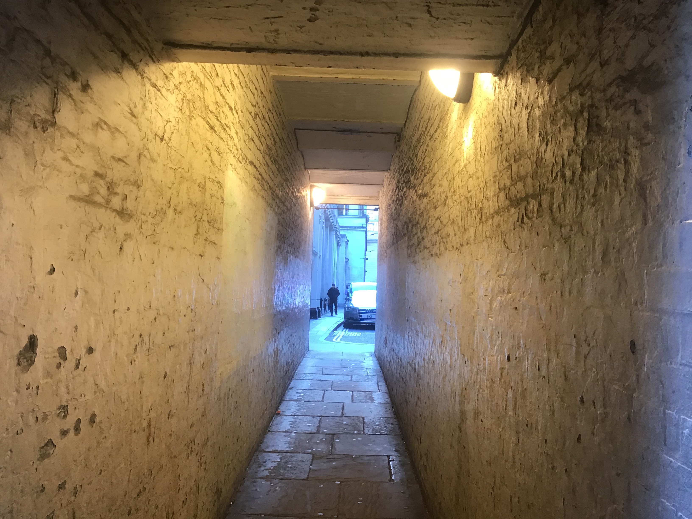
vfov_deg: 45.4
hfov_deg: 58.4
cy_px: 260
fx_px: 620
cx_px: 346
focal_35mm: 31
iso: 64
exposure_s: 1/33
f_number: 2.4
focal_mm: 3.3
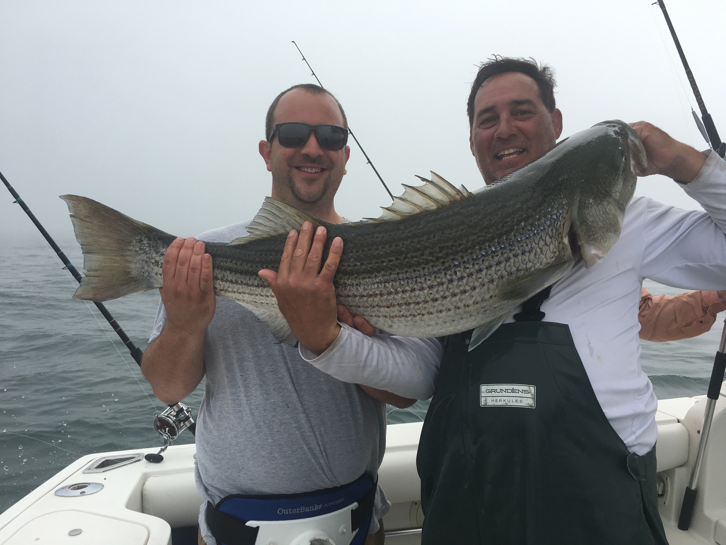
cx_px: 363
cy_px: 272
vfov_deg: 48.2
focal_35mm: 29
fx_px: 608
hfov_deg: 61.7
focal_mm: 4.15
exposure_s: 1/1508
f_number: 2.2
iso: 25
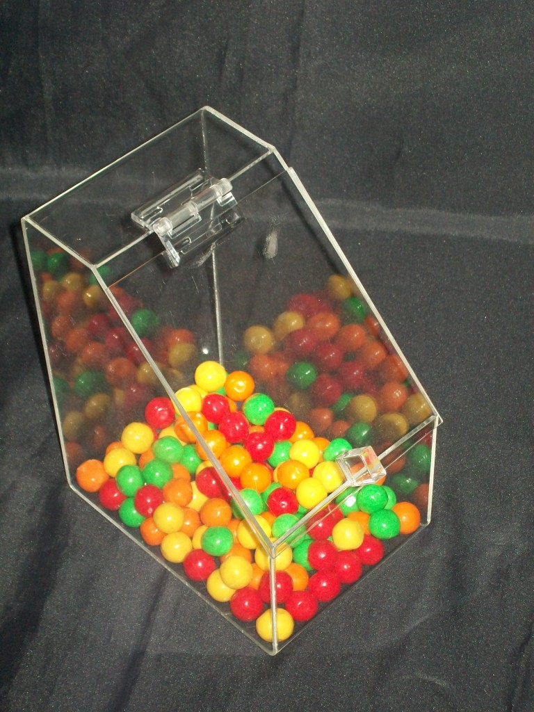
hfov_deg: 17.0
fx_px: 1789
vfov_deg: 22.5
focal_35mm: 87
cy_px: 356
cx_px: 267
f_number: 4.3
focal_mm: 14.3
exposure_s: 1/125
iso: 160
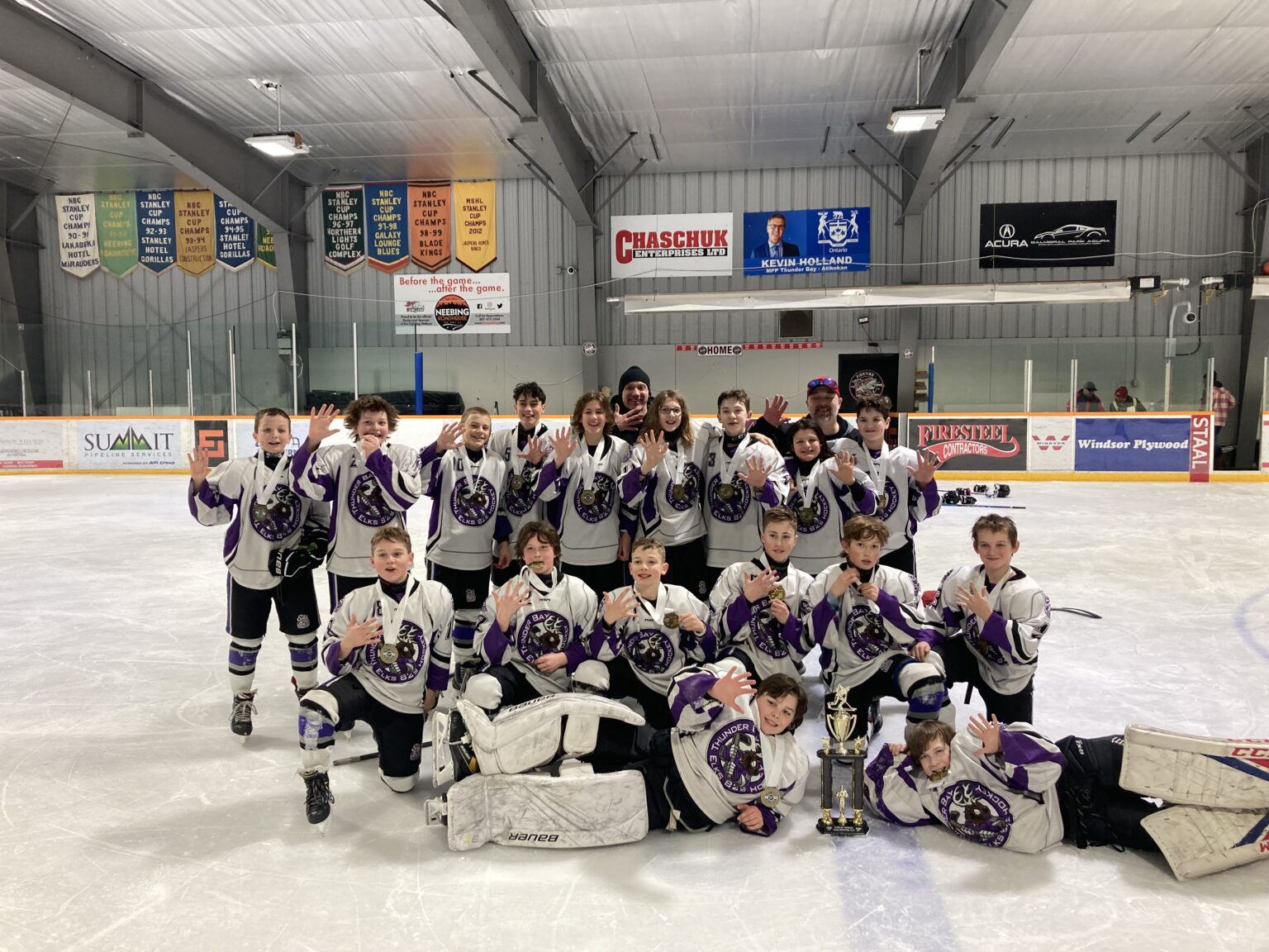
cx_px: 634
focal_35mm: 28
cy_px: 476
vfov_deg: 49.7
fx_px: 1026
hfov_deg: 63.4
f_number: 1.8
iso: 80
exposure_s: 1/60
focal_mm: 3.99
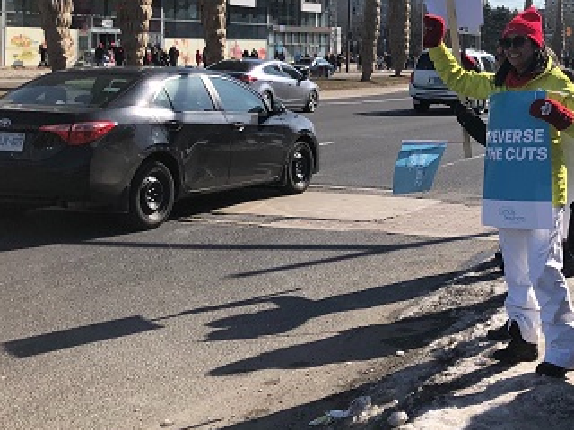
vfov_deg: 22.7
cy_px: 48
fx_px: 1045
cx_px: 524
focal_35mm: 63
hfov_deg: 29.4
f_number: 1.8
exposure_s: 1/2825
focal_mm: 3.99
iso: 20
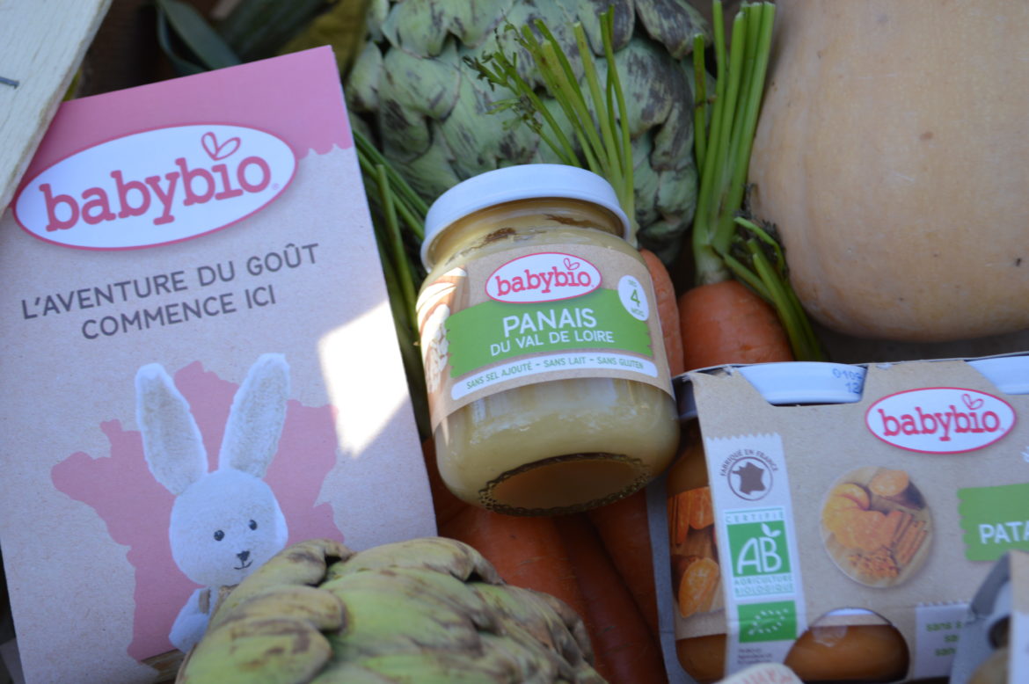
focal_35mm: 57
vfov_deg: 23.7
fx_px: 1628
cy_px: 342
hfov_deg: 35.1
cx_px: 514
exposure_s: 1/60
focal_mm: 38
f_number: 5
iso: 110
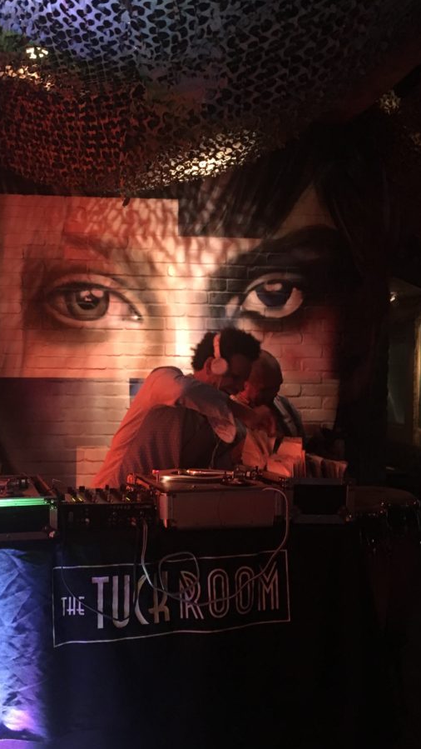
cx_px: 113
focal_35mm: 36
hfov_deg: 32.3
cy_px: 412
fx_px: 714
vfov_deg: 55.2
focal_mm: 4.15
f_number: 2.2
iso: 500
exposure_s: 1/15
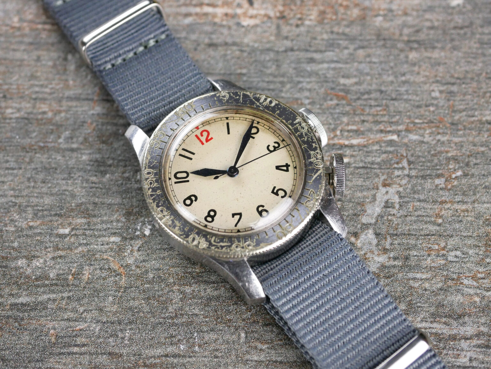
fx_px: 851
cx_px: 246
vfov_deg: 24.4
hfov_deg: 32.2
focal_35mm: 60
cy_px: 184
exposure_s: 1/250
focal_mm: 30
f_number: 5
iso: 1600
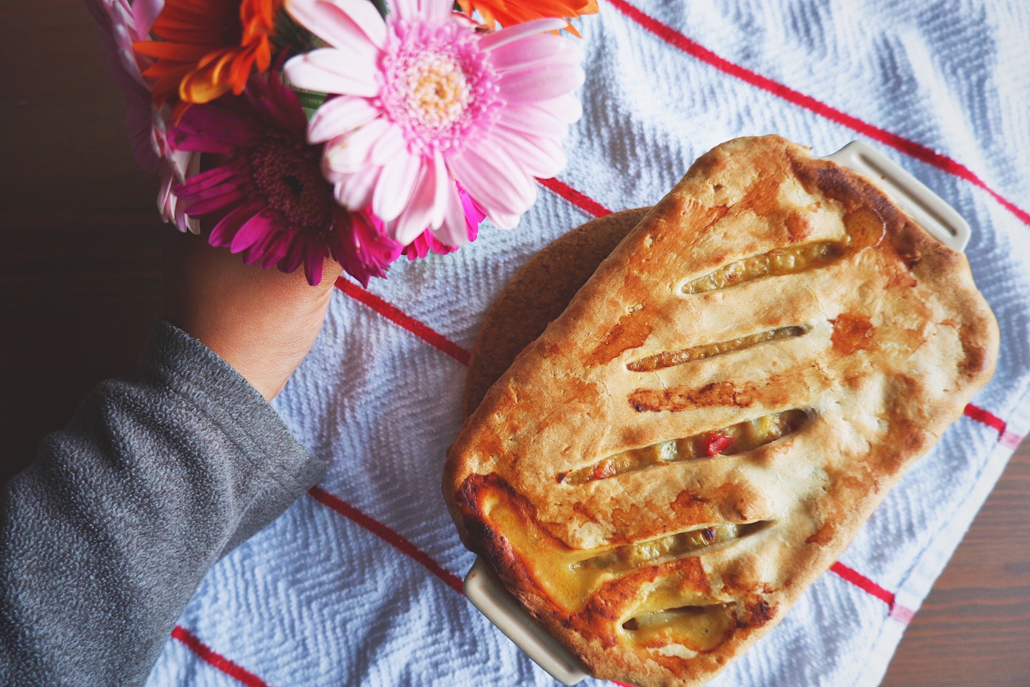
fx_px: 687
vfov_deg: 53.1
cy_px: 358
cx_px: 500
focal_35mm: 24
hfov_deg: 73.7
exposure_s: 1/60
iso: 640
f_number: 3.5
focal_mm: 15.2
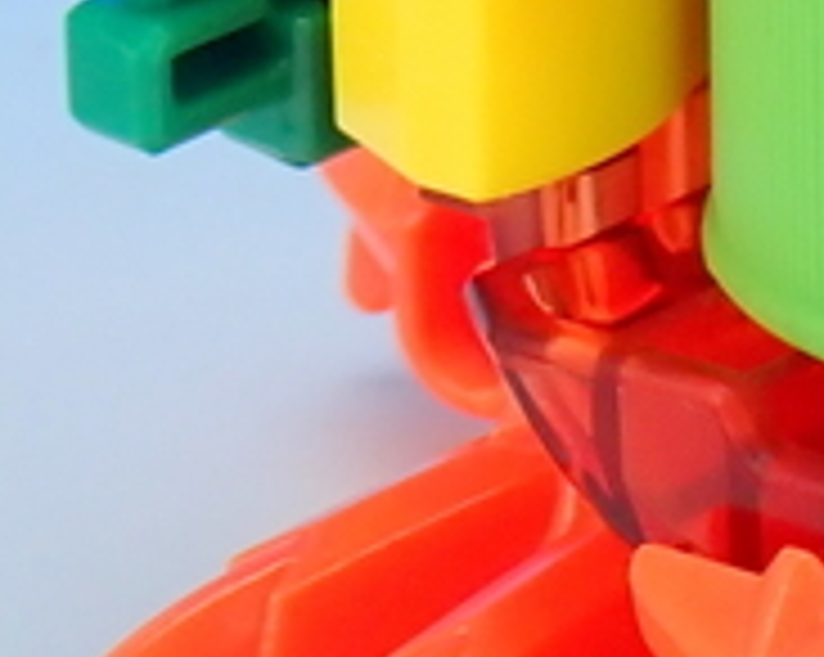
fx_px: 13301
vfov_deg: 2.8
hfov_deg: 3.5
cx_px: 1549
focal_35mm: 546
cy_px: -292
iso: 100
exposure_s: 1/4
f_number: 6.3
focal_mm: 18
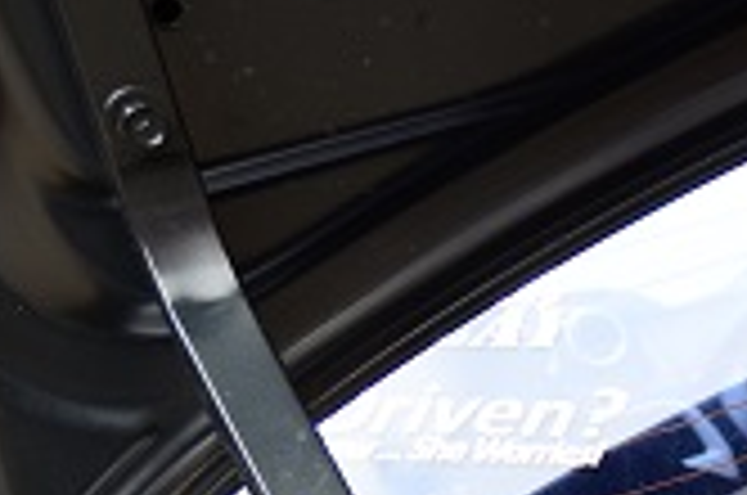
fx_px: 3204
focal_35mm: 155
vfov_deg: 8.4
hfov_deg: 11.3
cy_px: 976
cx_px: 1714
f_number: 4
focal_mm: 19
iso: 200
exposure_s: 1/100
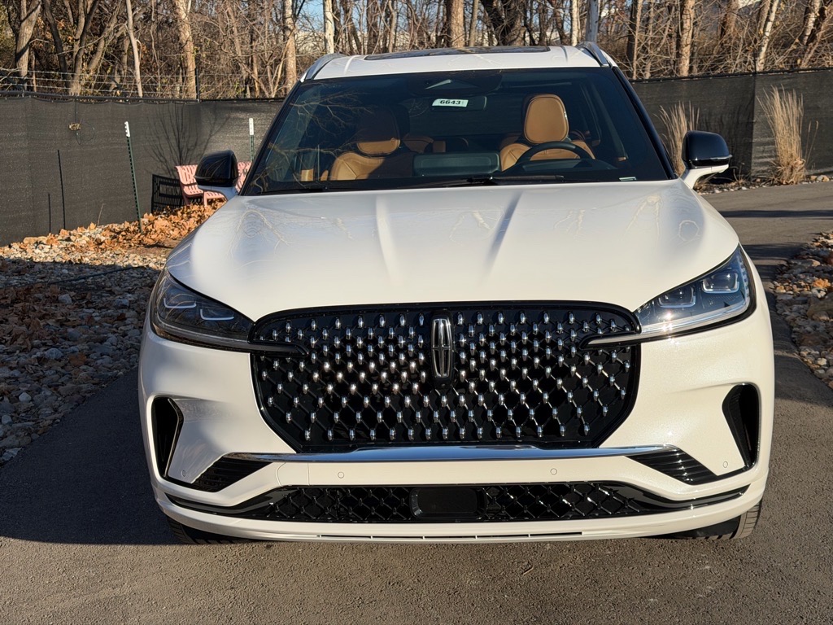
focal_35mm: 48
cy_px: 312
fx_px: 1155
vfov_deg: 30.3
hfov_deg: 39.7
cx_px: 416
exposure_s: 1/4587
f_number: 1.78
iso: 64
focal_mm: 6.76
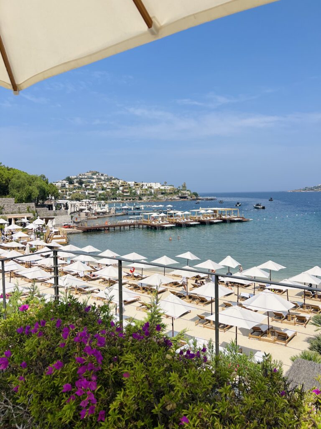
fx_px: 321
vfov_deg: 67.3
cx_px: 160
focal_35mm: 26
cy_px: 214
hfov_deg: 53.1
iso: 50
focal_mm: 5.7
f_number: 1.5
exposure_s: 1/6211
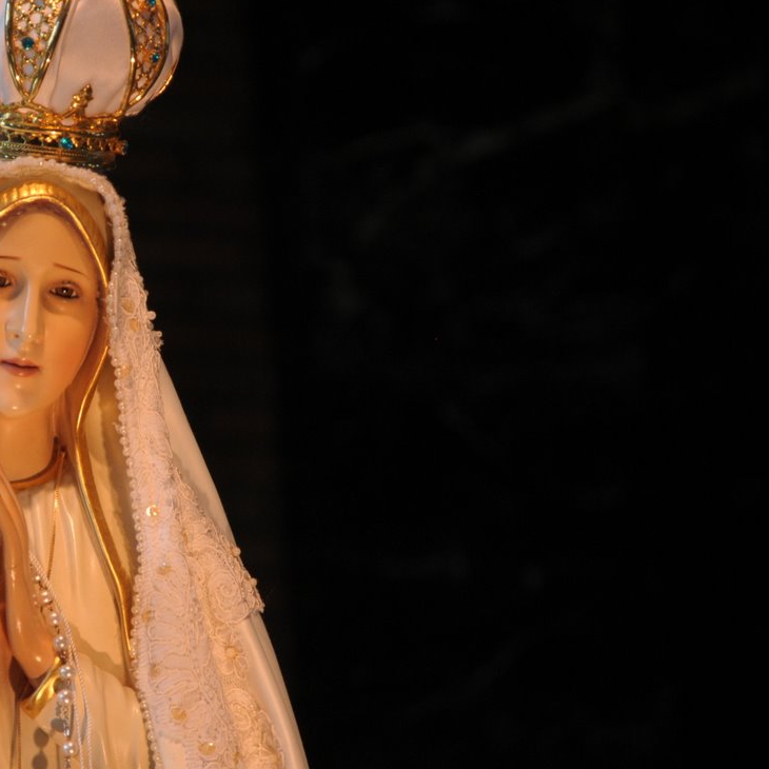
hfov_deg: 6.0
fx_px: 7362
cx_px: 13
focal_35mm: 293
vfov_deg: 6.0
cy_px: 351
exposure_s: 1/125
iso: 400
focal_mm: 105
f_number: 5.6
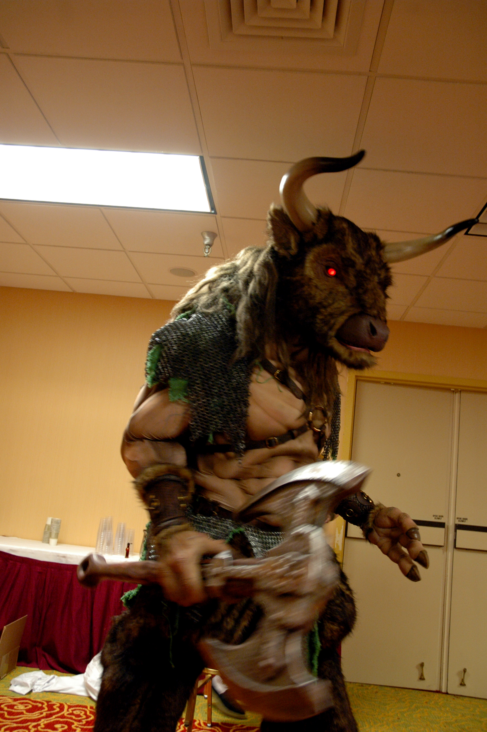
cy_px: 366
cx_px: 244
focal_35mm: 33
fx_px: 671
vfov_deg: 57.3
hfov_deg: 39.9
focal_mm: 22
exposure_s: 1/30
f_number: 3.8
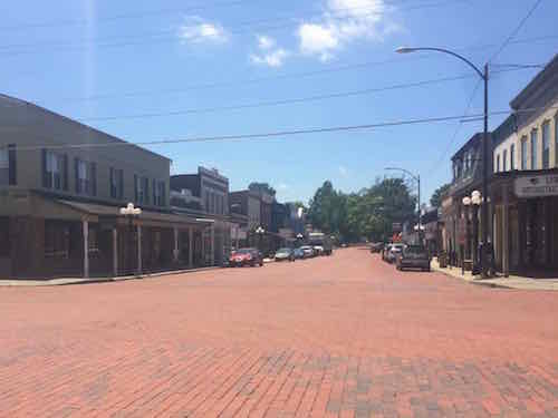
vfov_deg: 48.2
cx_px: 279
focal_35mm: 29
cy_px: 209
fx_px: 467
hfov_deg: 61.7
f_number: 2.2
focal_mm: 4.15
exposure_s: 1/2933
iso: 32
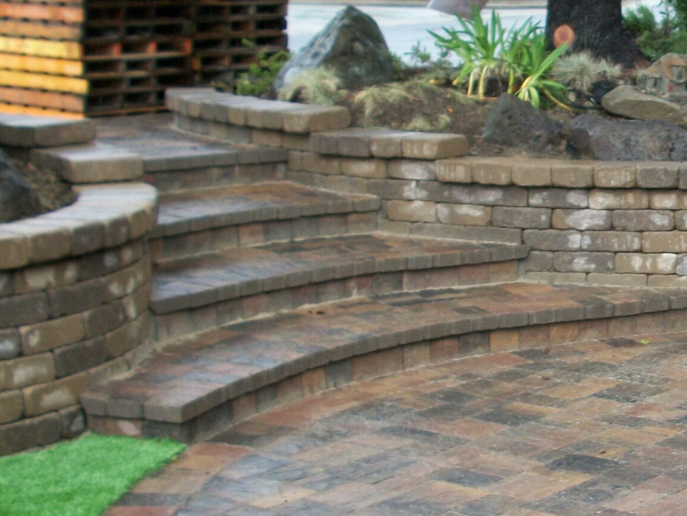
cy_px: 299
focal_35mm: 78
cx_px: 712
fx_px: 1548
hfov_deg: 23.8
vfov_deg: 18.9
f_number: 3.1
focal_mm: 6.3
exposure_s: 1/60
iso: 80
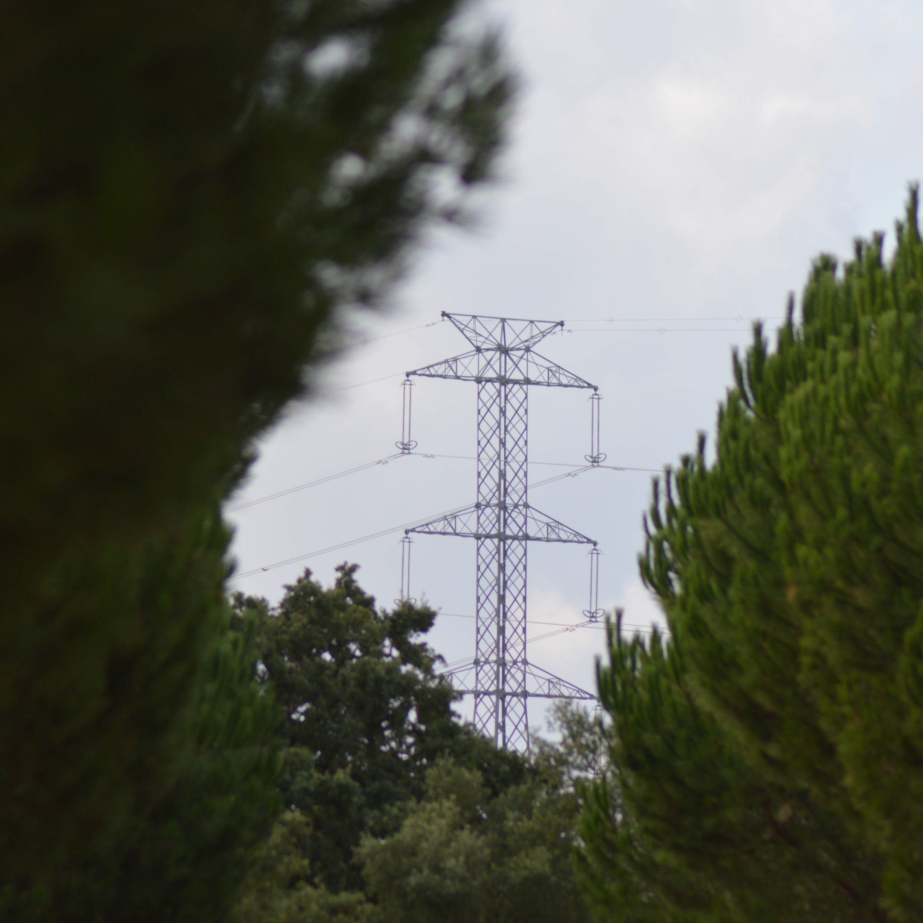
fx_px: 11362
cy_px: 461
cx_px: 523
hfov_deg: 4.7
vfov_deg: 4.7
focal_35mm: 377
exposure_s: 1/1600
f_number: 4.8
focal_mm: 195
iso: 400
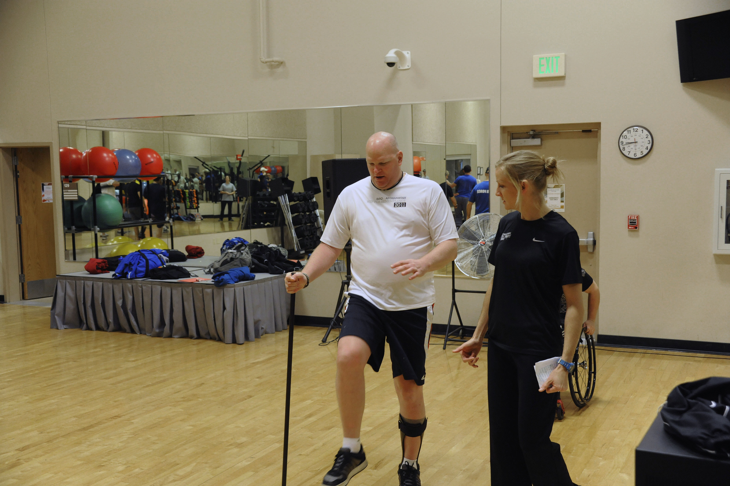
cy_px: 243
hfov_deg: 43.6
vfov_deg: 29.8
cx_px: 365
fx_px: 912
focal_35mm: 45
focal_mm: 45
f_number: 5.6
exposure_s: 1/125
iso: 4000
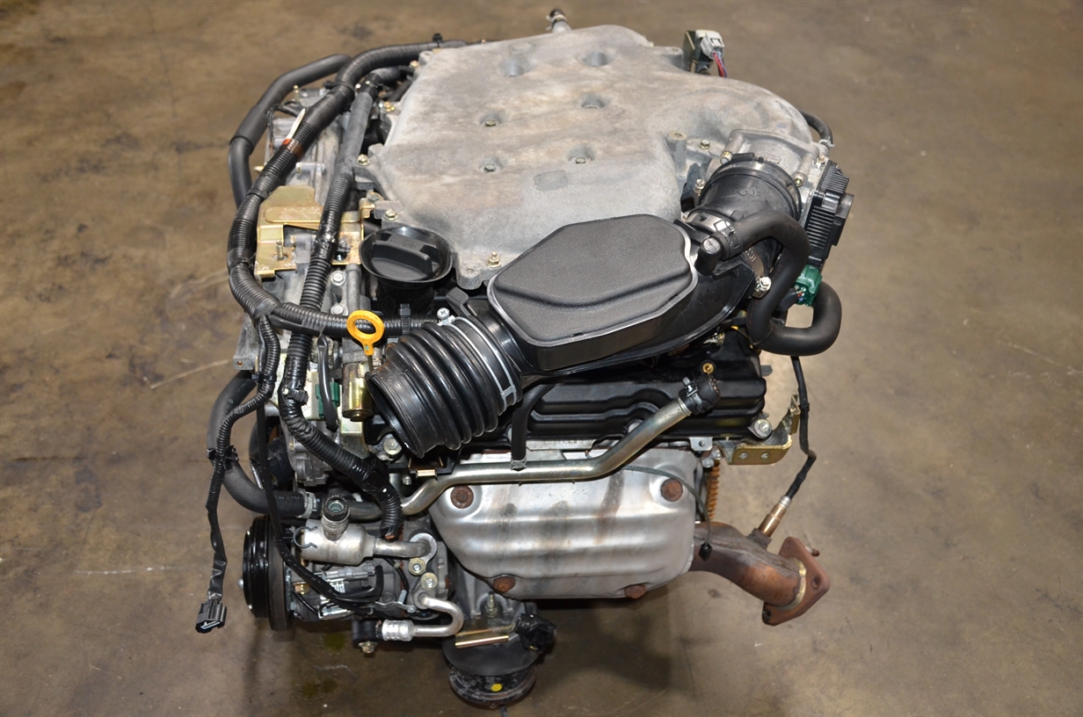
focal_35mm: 36
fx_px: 1081
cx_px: 542
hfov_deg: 53.2
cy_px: 358
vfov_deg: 36.7
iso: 800
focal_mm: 24
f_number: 3.8
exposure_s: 1/60
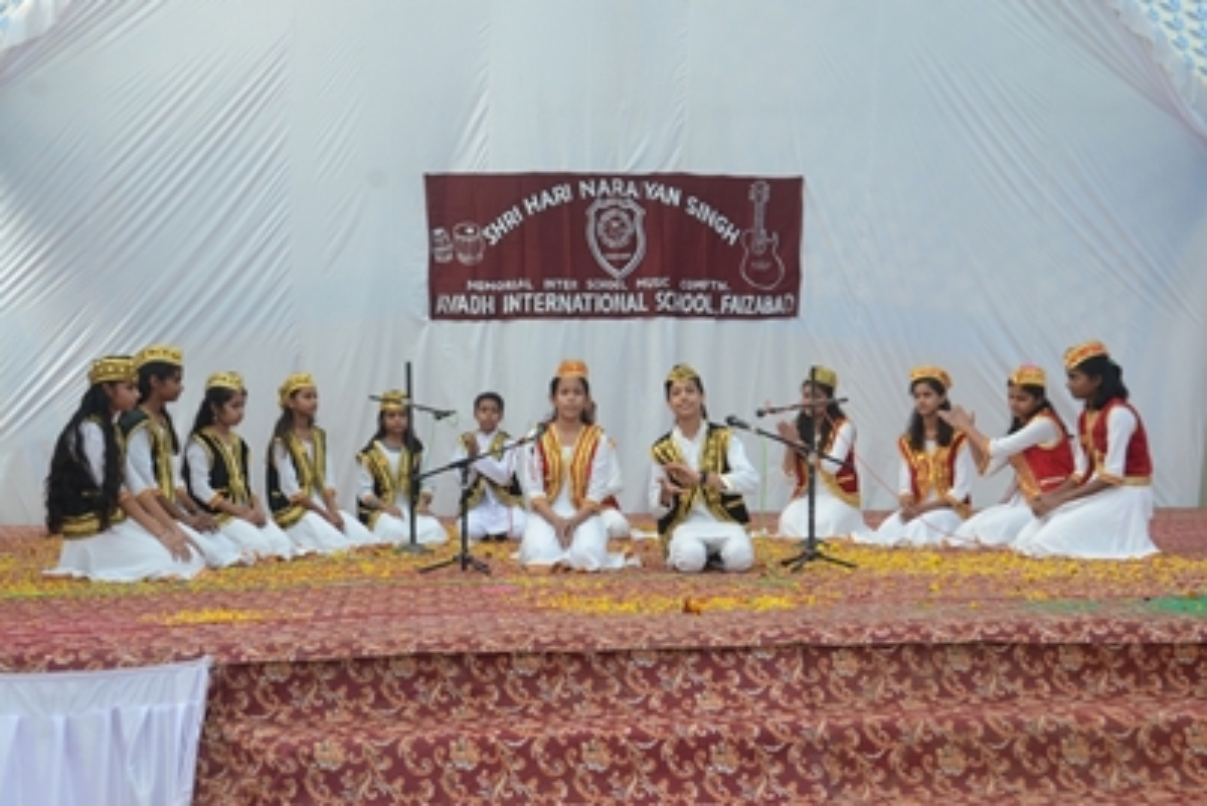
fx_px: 1610
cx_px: 604
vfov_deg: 28.1
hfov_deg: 41.1
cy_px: 403
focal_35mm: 48
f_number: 8
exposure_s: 1/160
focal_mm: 32
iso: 500
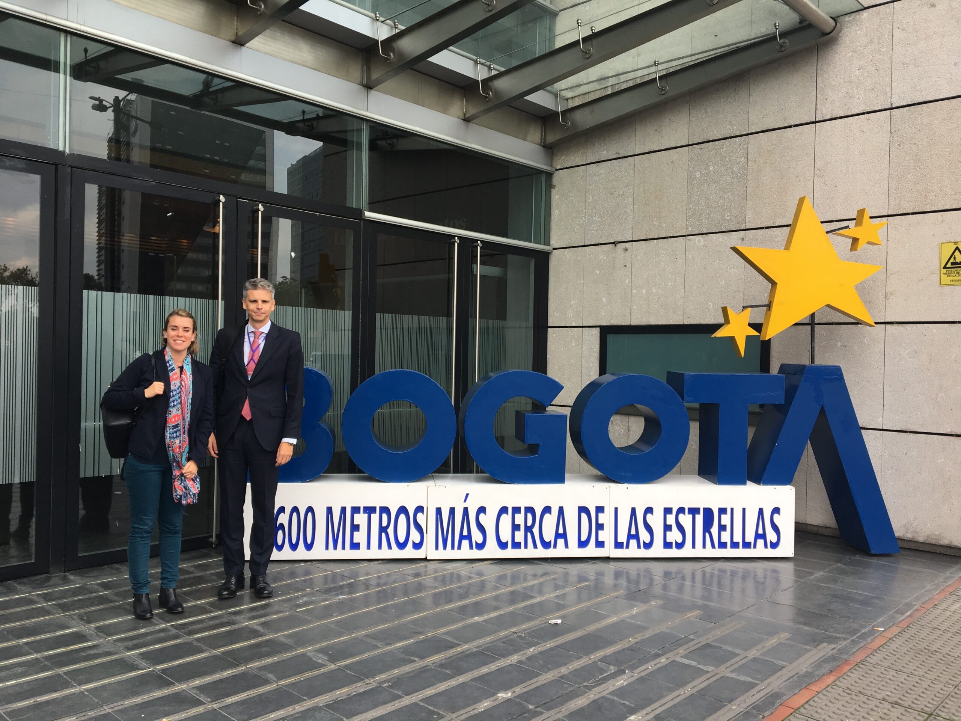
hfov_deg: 61.7
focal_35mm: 29
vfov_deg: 48.2
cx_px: 480
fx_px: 805
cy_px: 360
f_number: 2.2
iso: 25
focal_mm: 4.15
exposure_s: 1/212
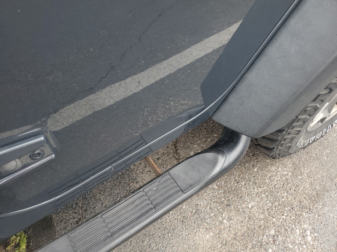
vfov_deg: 53.1
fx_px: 253
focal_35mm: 26
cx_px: 168
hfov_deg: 67.3
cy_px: 126
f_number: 1.5
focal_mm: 4.3
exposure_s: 1/203
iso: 50
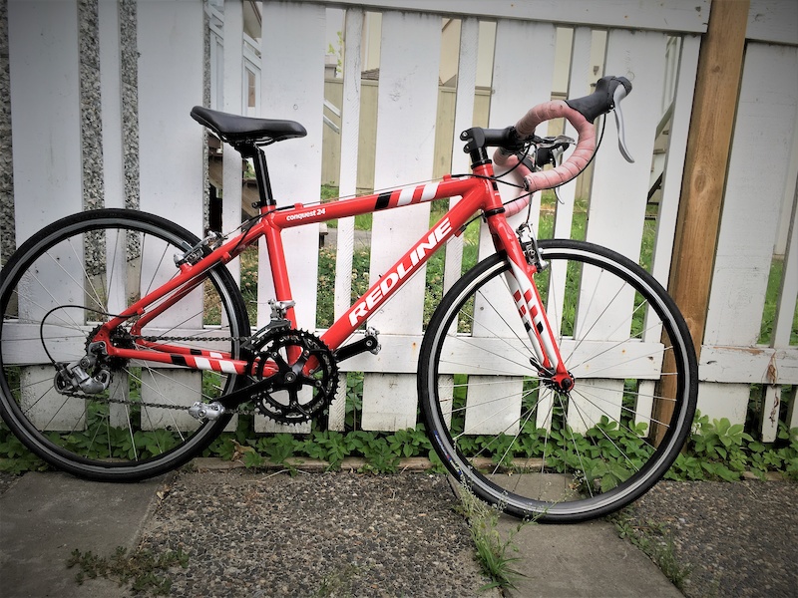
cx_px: 399
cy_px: 299
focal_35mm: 29
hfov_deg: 61.7
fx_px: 669
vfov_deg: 48.2
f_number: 2.2
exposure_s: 1/120
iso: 25
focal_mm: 4.15
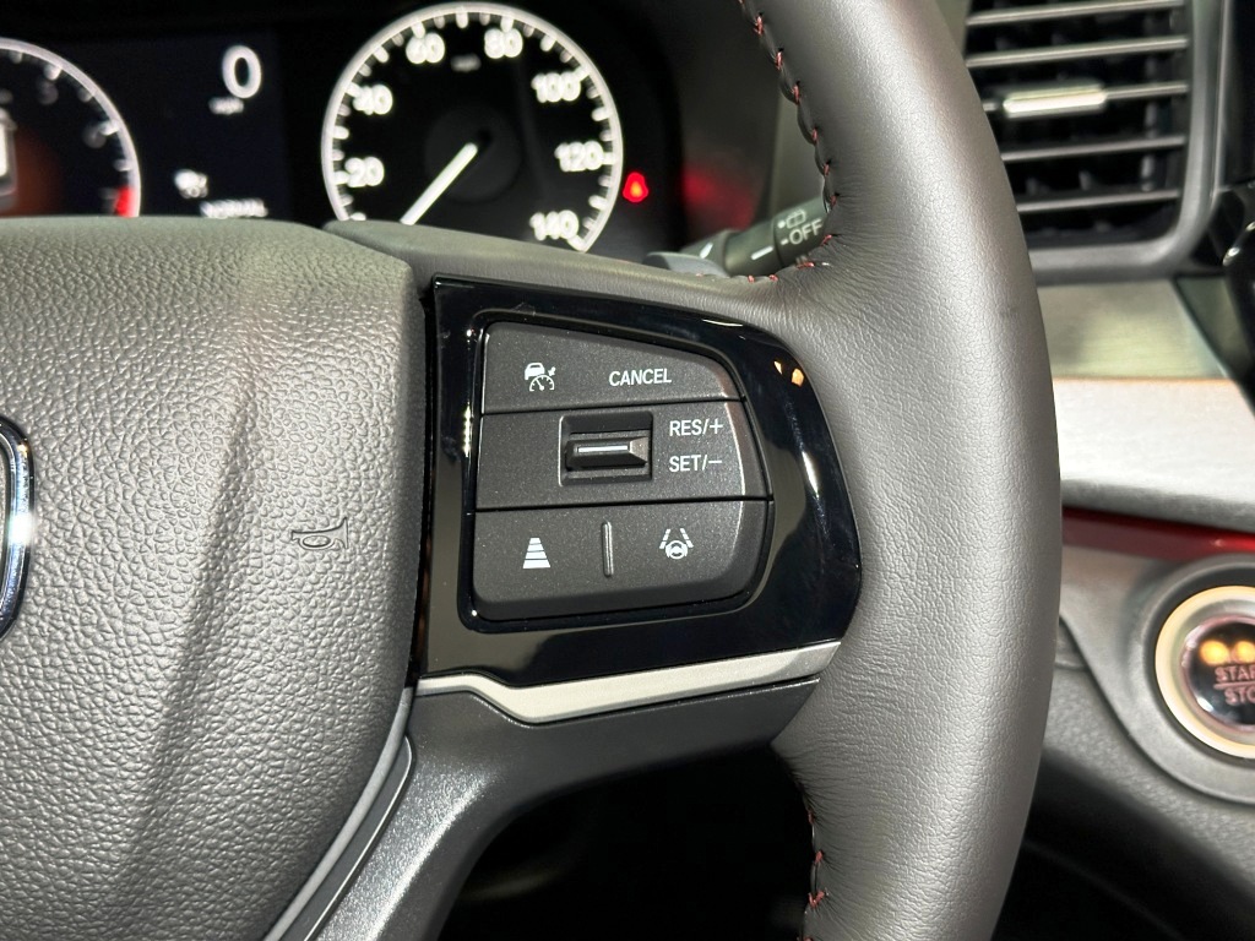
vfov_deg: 30.3
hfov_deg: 39.7
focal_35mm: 48
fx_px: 1740
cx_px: 628
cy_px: 470
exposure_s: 1/40
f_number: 1.78
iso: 500
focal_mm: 6.86
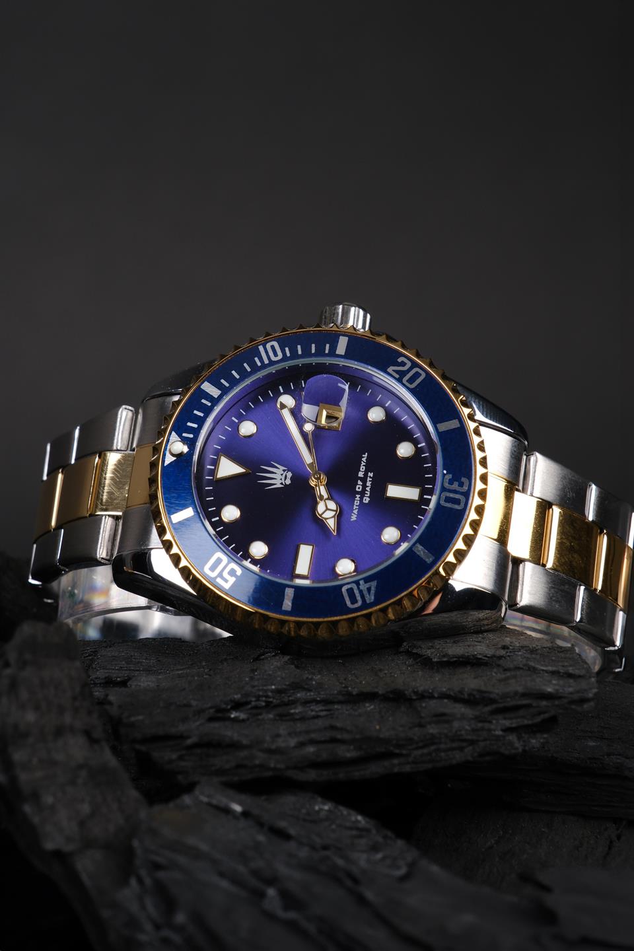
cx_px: 317
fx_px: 2668
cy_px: 476
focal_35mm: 101
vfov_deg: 20.2
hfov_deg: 13.6
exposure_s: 1/80
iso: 400
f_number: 8
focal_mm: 67.5
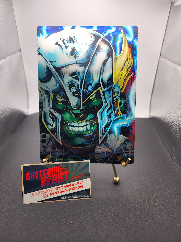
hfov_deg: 58.9
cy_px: 121
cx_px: 90
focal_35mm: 23
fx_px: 160
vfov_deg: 73.9
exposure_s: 1/64
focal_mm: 6.4
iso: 50
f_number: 1.8
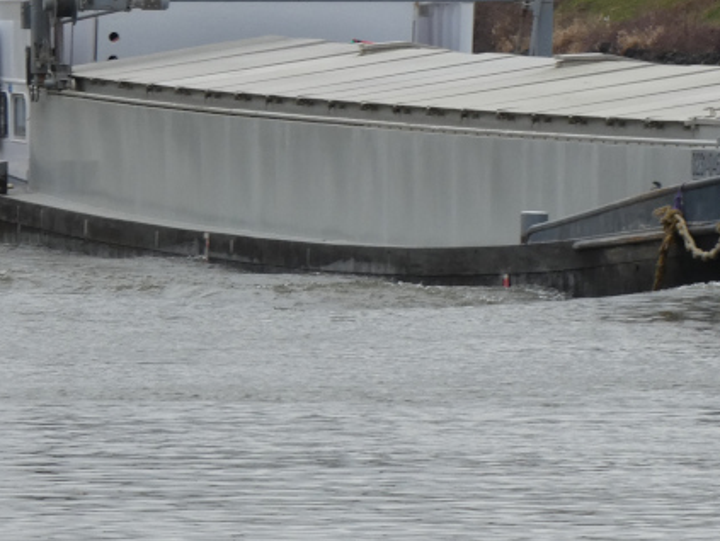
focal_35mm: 777
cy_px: 129
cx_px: 657
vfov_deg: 1.9
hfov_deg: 2.5
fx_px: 16175
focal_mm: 58.9
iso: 80
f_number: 5.6
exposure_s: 1/125
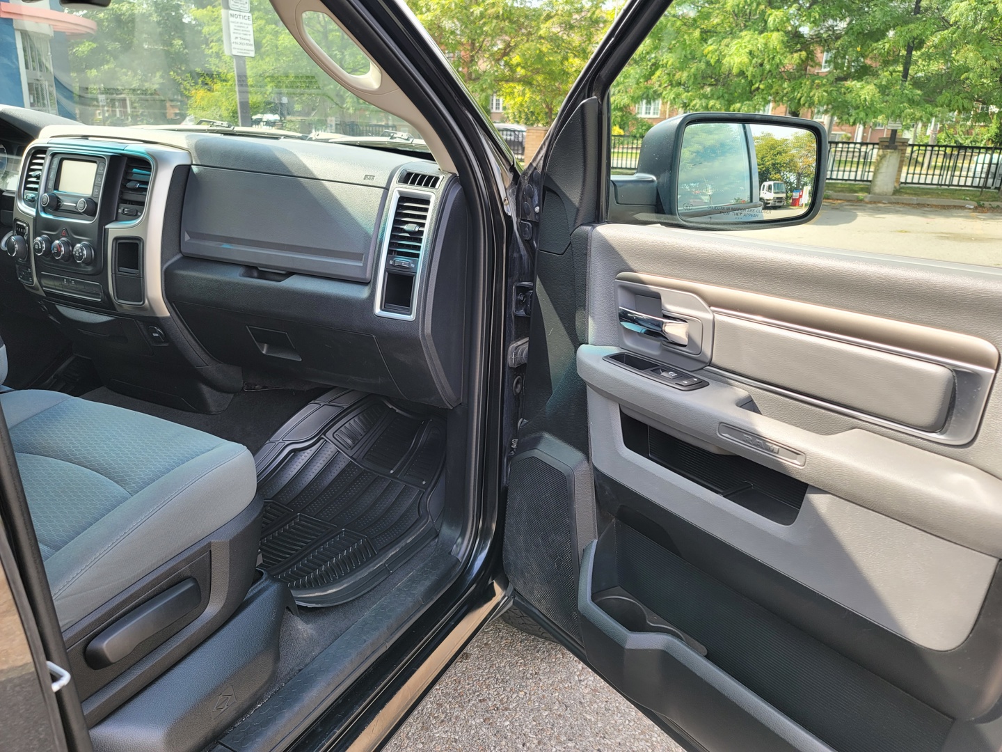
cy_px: 376
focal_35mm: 25
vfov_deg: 54.9
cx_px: 501
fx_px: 724
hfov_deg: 69.4
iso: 20
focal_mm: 7
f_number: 1.8
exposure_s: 1/100
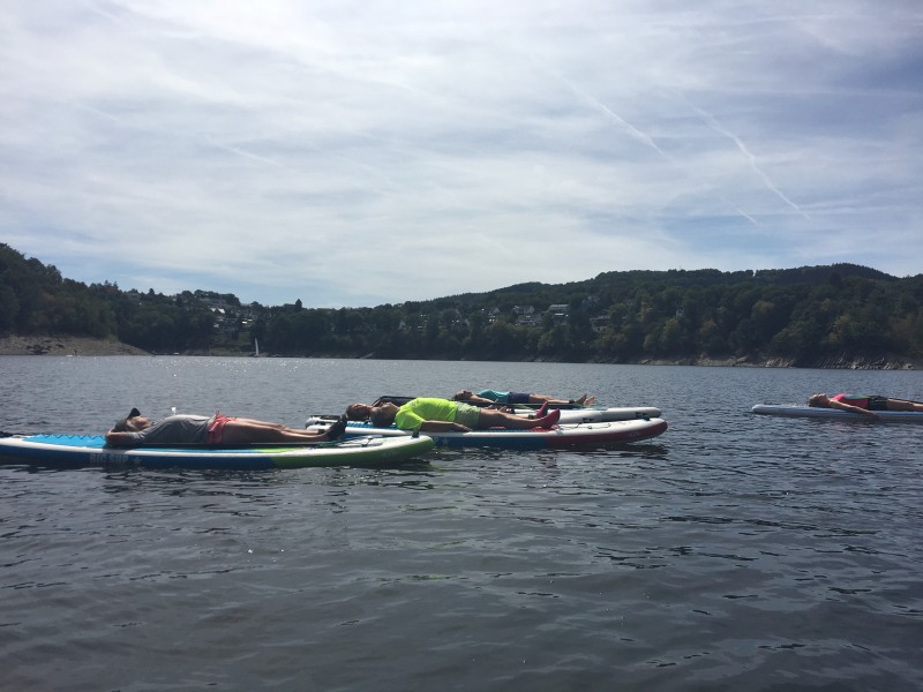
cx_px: 462
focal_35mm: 29
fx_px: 773
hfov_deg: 61.7
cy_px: 346
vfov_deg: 48.2
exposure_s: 1/3846
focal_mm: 4.15
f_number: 2.2
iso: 25
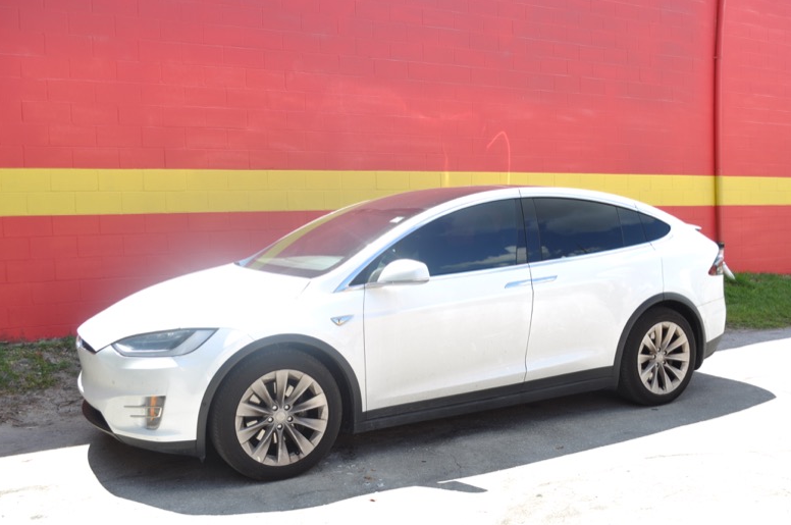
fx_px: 746
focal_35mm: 34
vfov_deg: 38.8
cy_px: 267
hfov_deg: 55.9
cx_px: 403
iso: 100
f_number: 5.6
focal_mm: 22
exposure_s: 1/125
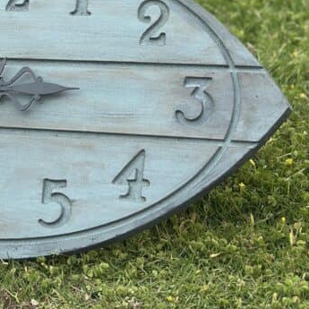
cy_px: -75
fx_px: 1272
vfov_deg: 13.4
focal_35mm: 126
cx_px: 1
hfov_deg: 13.7
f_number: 1.78
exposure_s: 1/2469
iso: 100
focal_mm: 6.86
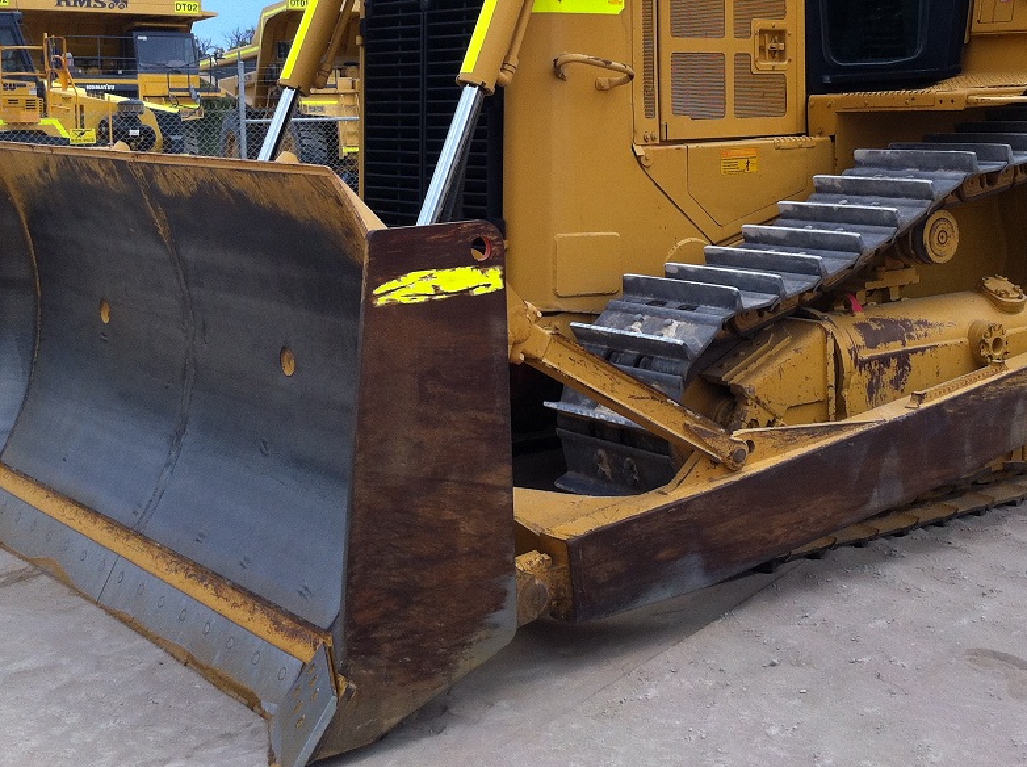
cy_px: 198
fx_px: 1718
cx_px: 632
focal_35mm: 58
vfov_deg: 24.9
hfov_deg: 33.1
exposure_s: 1/973
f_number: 2.8
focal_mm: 3.85
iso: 80
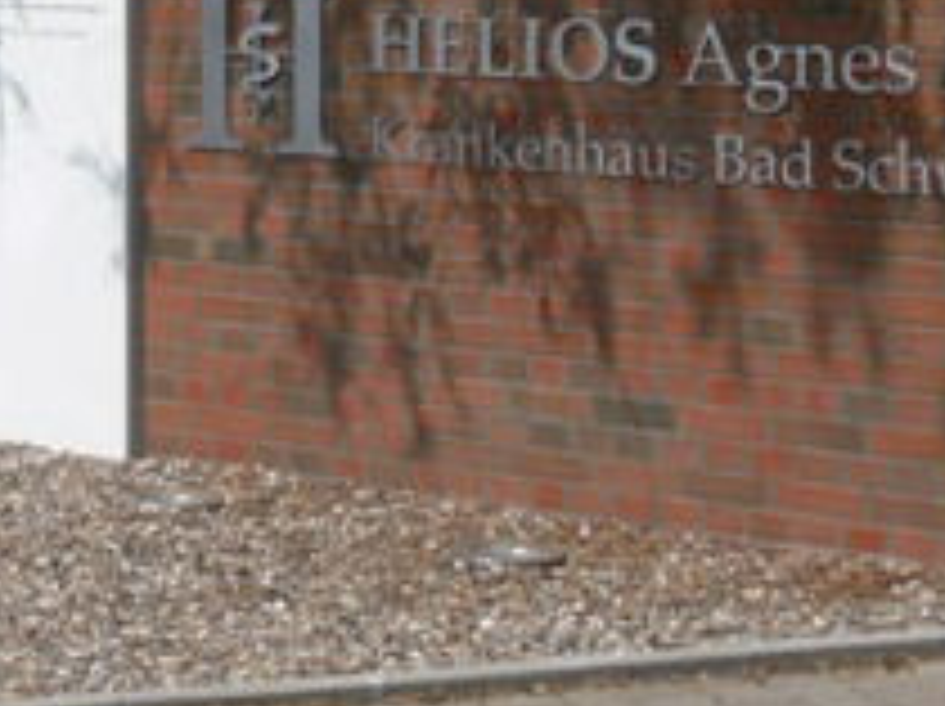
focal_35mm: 113
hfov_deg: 16.8
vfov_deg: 12.5
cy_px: -315
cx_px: -158
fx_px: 3081
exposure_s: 1/320
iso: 80
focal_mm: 7.9
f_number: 5.6
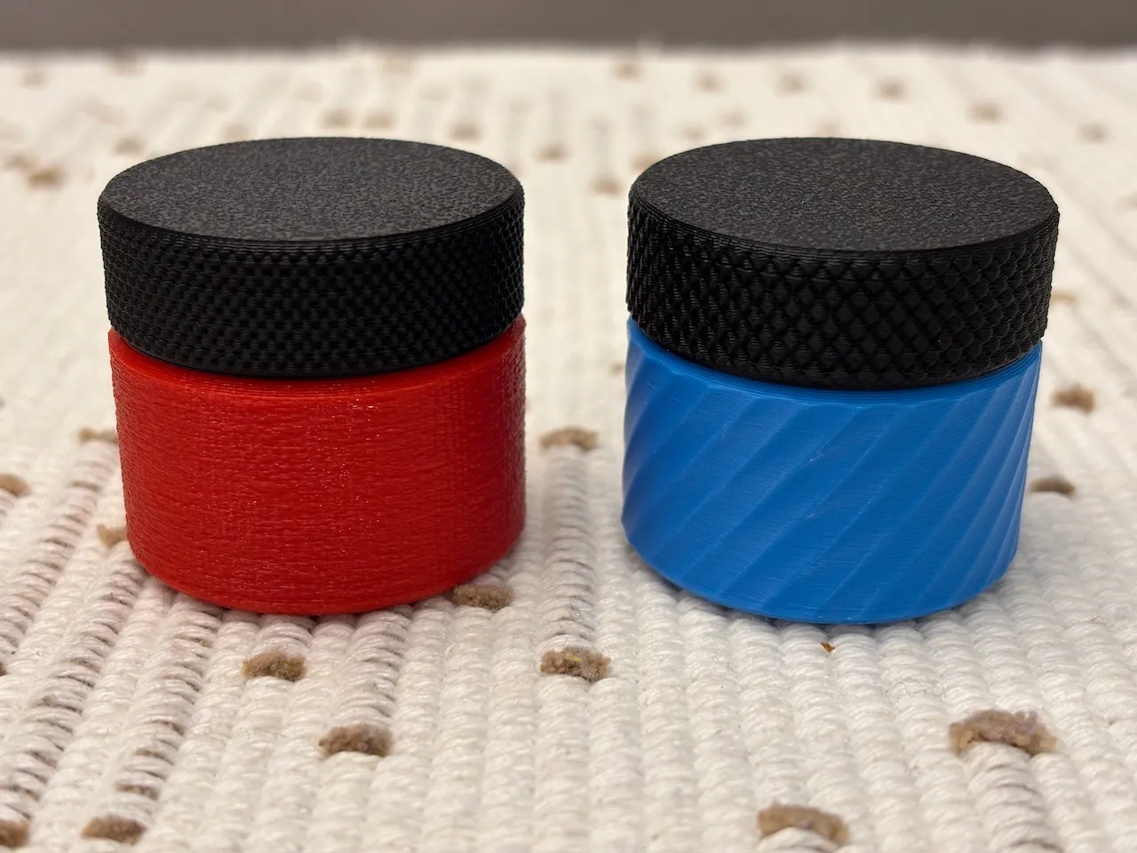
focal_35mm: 52
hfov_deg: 36.8
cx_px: 568
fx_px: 1708
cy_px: 426
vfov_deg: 28.0
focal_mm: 5.96
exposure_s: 1/60
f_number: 1.6
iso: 100
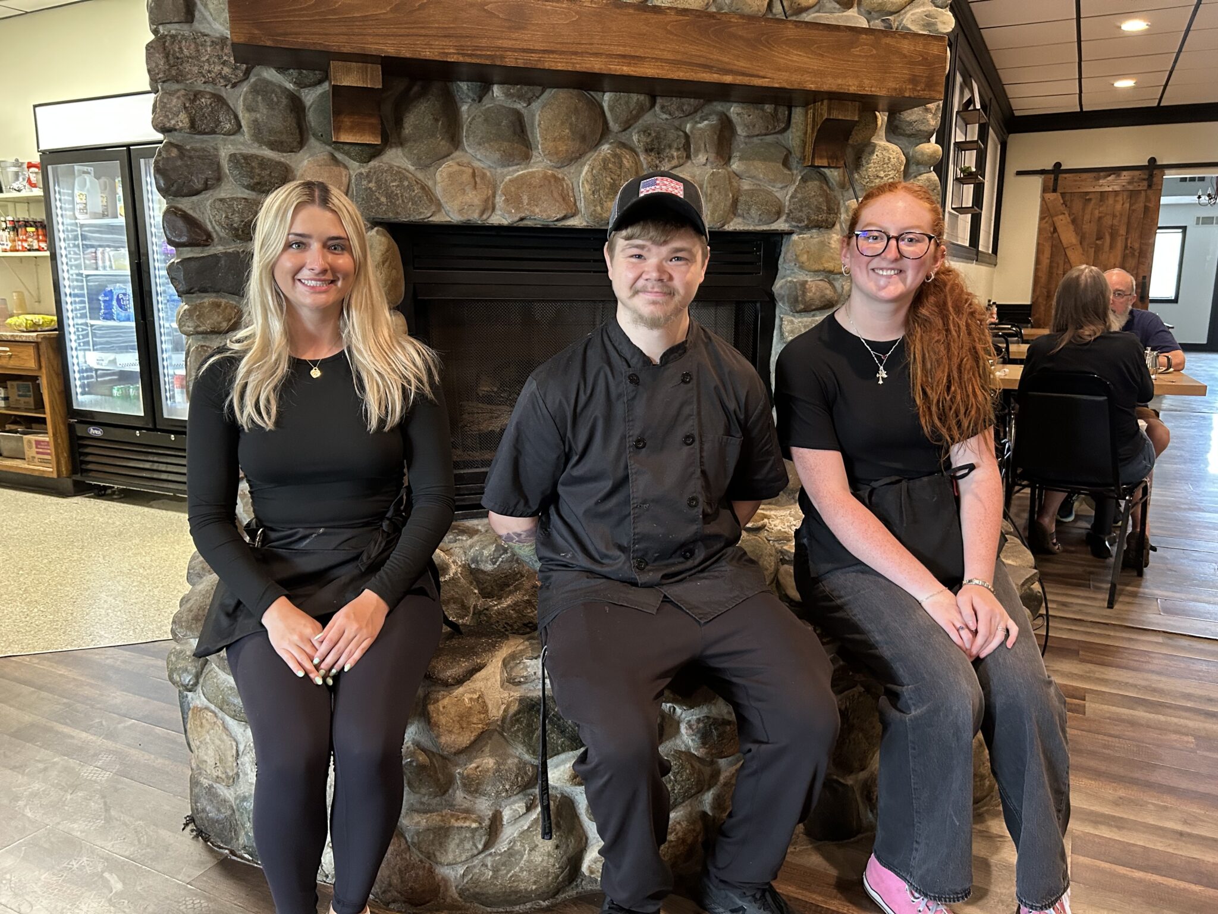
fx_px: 915
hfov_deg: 67.3
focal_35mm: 26
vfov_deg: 53.1
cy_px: 457
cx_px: 609
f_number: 1.5
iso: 320
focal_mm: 5.7
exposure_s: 1/60
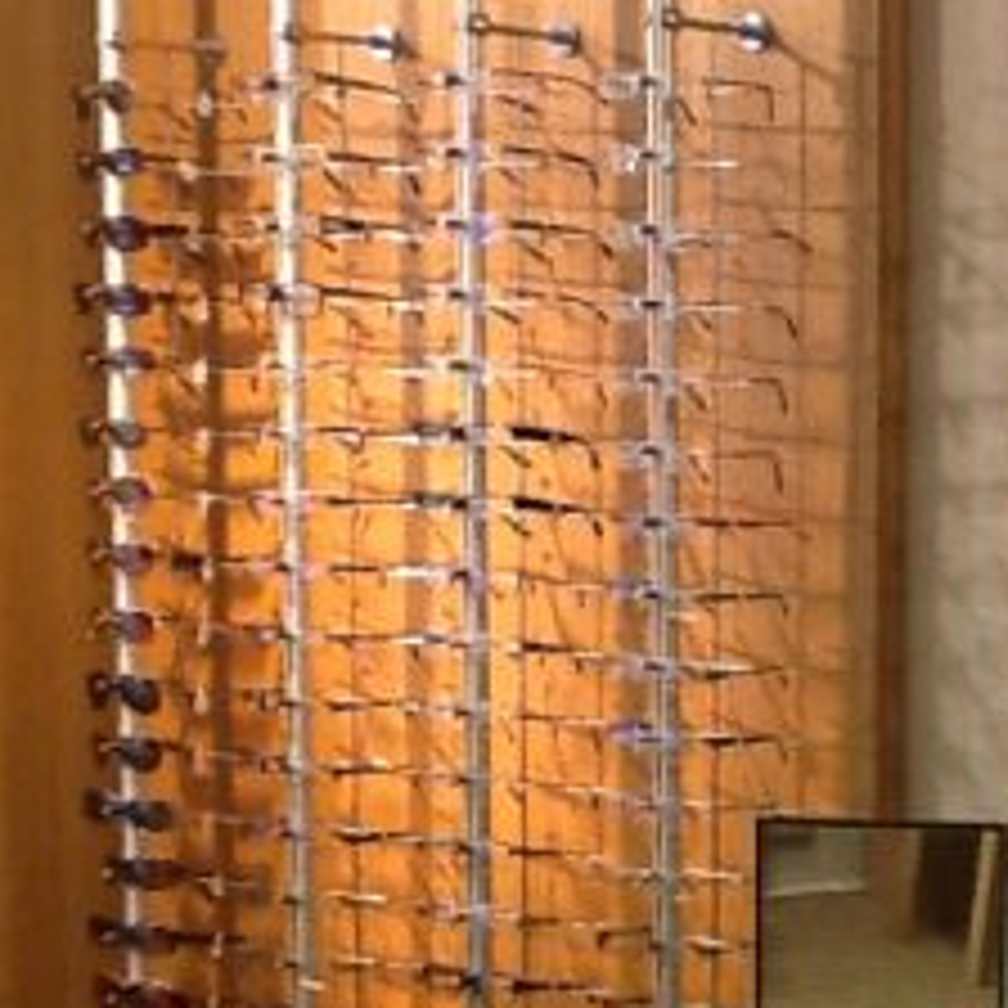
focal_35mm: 71
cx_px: 1220
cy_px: 799
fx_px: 2339
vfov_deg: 24.0
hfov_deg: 22.4
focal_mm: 2.03
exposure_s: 1/30
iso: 125
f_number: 2.4
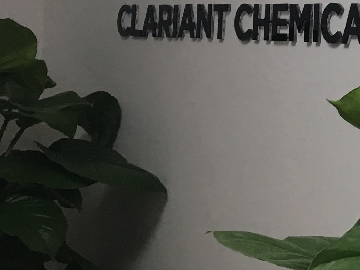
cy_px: -47
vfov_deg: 12.9
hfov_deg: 15.1
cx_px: 656
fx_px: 1165
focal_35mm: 112
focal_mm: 4.15
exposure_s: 1/17
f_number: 2.2
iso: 40
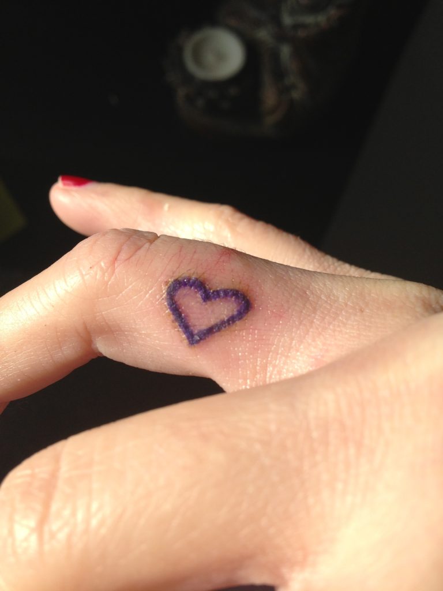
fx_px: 563
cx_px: 222
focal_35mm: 33
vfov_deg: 55.4
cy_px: 296
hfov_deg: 42.9
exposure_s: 1/559
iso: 50
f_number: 2.4
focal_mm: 4.13
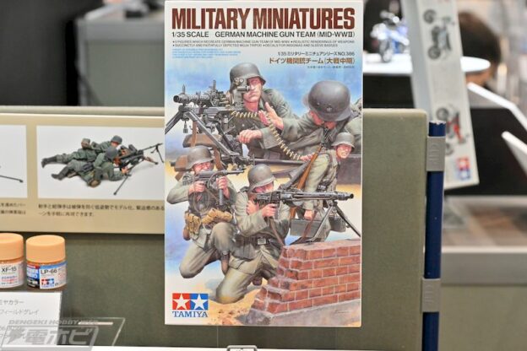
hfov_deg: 27.3
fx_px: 1083
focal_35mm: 74
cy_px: 176
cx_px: 264
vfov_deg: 18.4
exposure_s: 1/80
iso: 1400
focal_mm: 74
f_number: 8
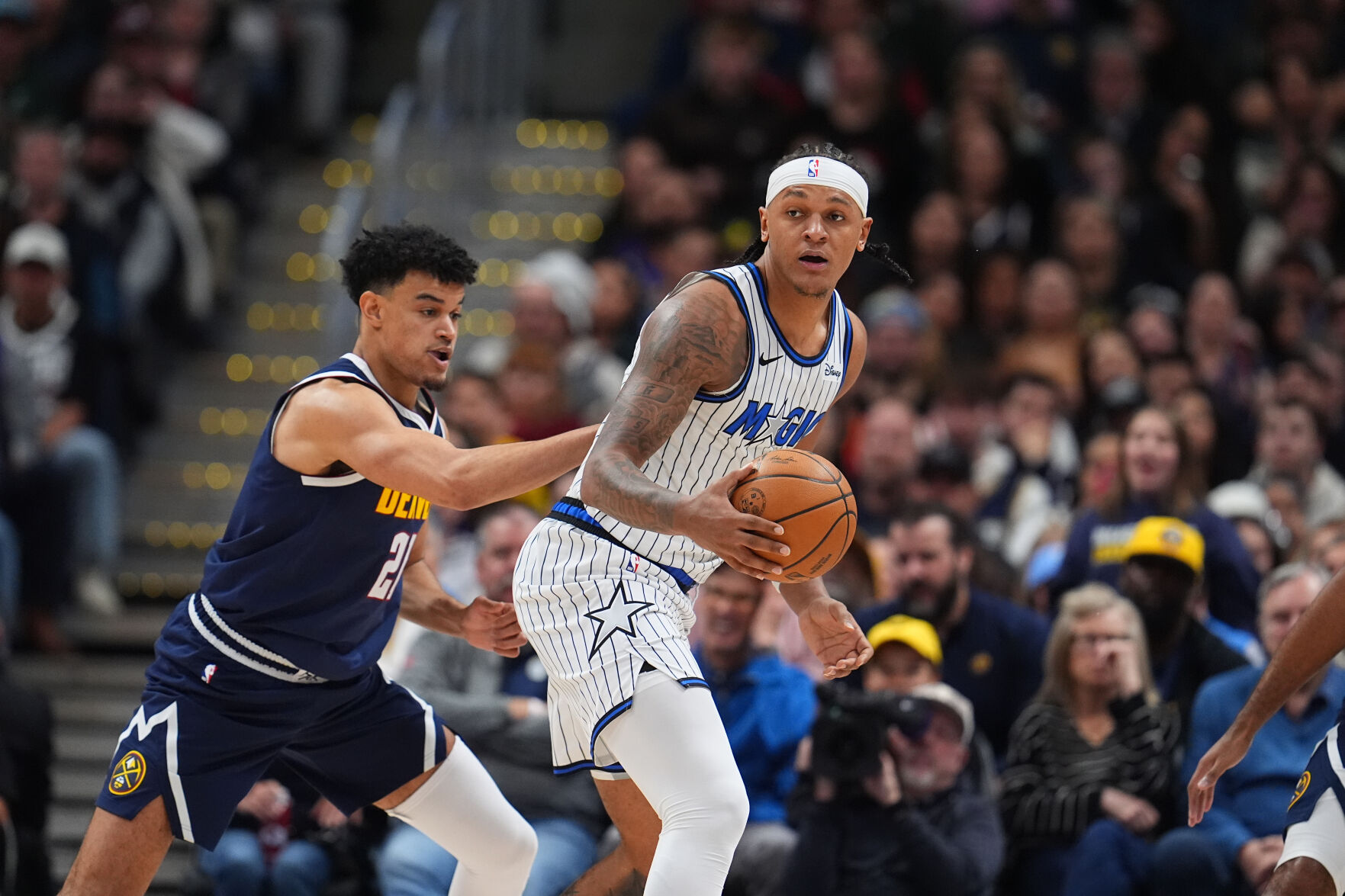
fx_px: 14942
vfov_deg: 3.4
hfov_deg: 5.2
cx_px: 672
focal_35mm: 400
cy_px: 448
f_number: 3.5
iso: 5000
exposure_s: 1/1600
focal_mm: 400
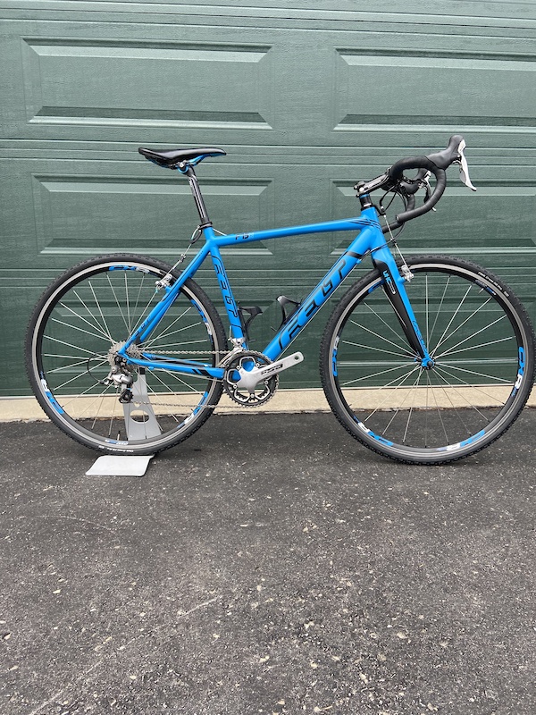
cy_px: 358
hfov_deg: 53.1
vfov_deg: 67.3
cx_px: 268
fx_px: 537
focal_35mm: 26
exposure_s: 1/134
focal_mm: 4.25
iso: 32
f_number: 1.8
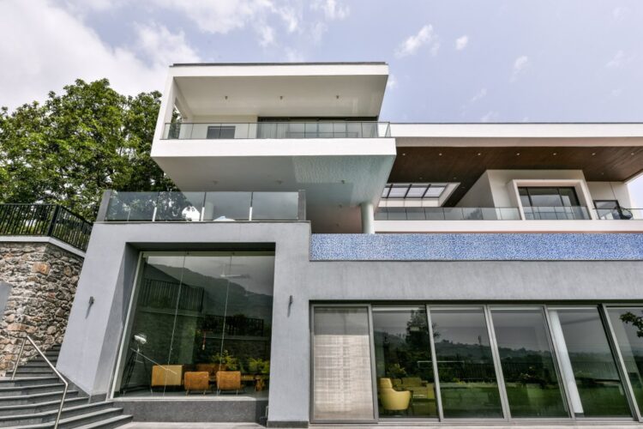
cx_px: 322
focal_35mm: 19
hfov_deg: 86.9
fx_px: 339
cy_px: 214
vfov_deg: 64.6
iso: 31
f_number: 14
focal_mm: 19
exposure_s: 1/60
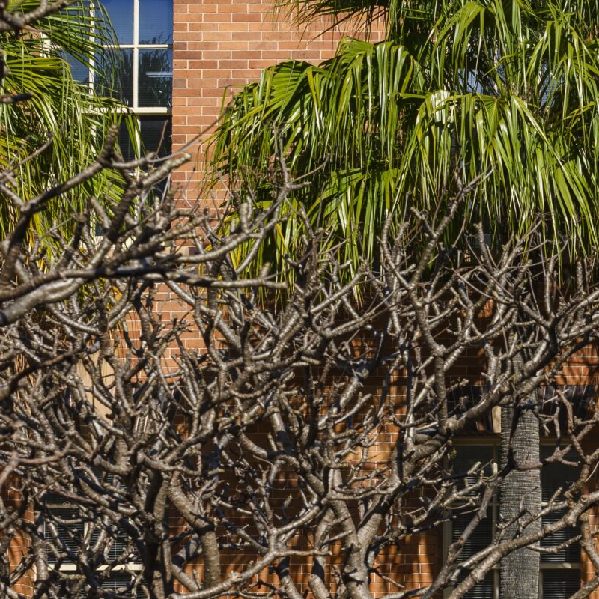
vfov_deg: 12.8
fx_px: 2663
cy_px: 326
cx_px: 635
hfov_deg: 12.6
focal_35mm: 136
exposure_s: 1/125
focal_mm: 50
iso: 64
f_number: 6.3
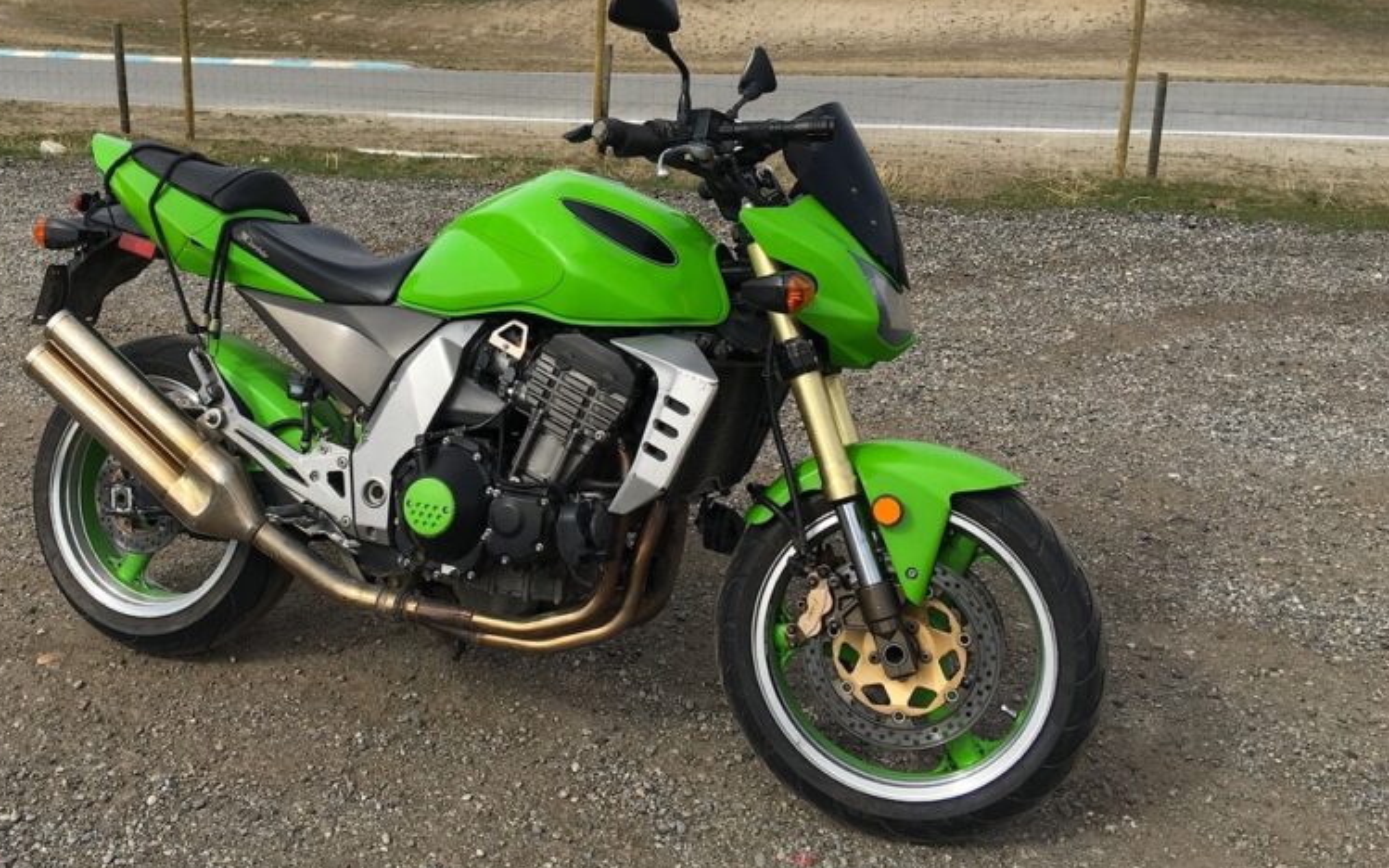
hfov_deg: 46.7
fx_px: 1590
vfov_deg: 30.3
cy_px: 295
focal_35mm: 42
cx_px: 506
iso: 25
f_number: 2.2
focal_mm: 4.15
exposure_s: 1/1603
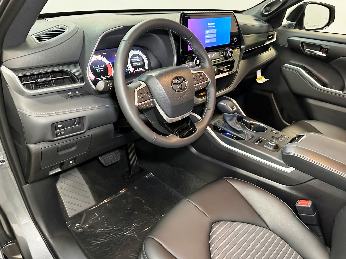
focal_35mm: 24
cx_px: 173
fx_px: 240
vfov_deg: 56.8
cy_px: 130
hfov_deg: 71.6
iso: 800
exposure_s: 1/30
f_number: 1.78
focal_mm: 6.86
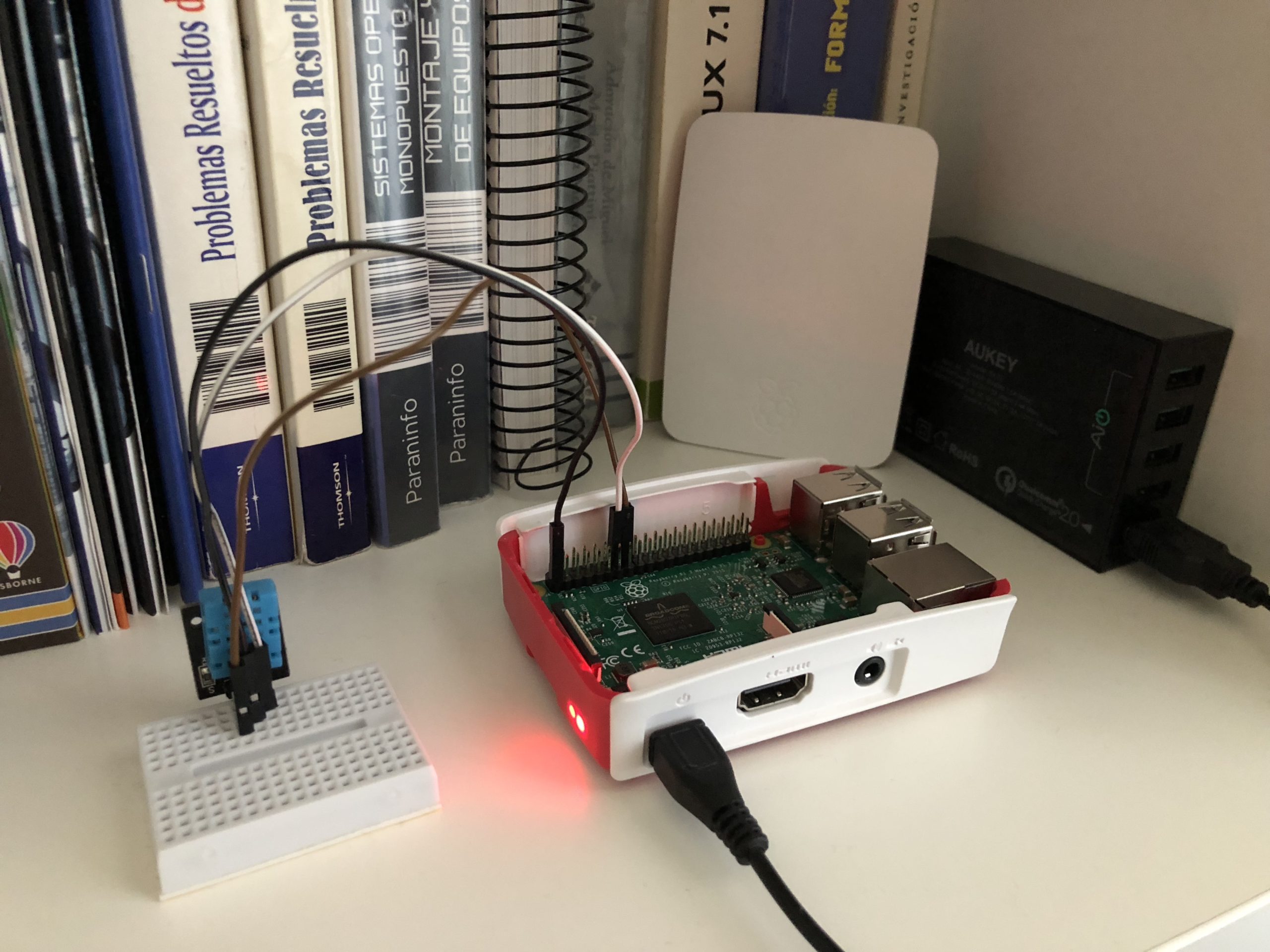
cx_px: 635
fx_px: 1027
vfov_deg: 49.7
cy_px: 476
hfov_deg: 63.4
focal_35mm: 28
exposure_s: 1/4
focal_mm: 4
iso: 100
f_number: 1.8
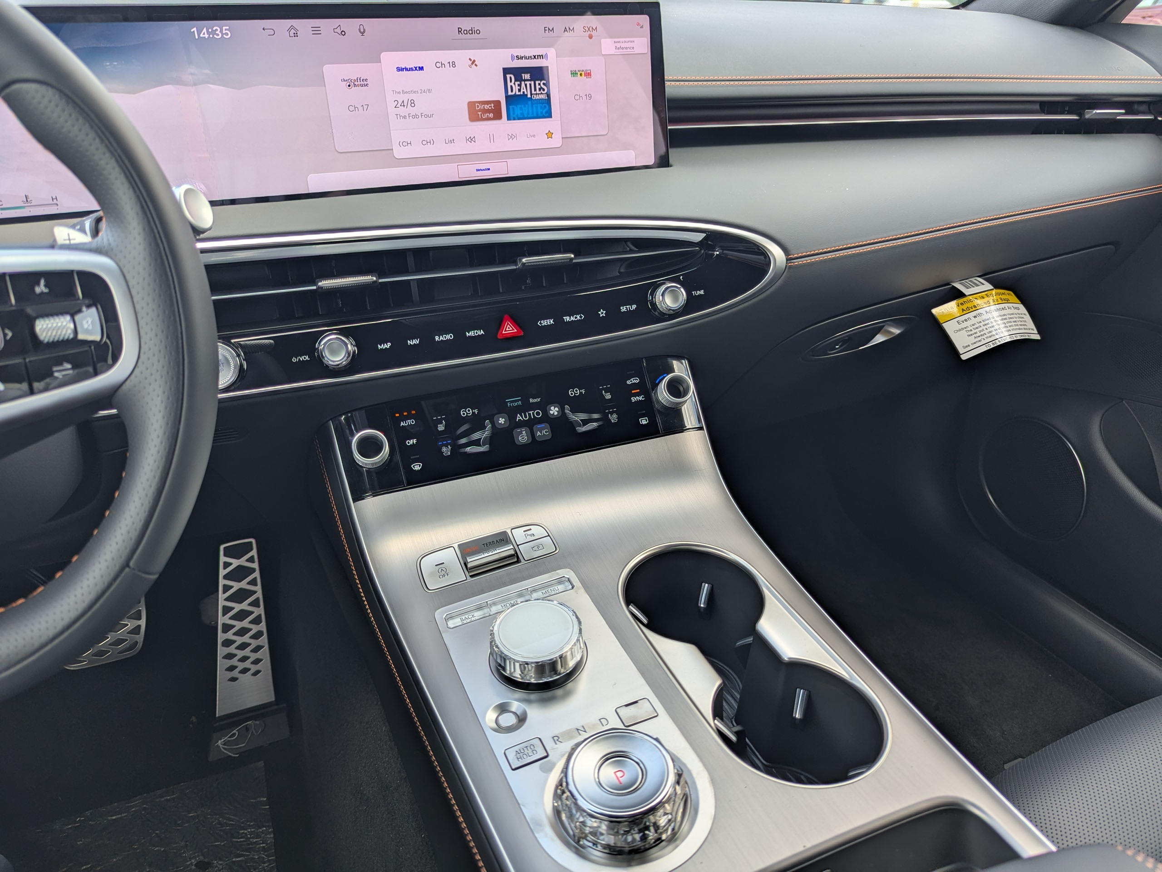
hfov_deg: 71.6
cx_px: 581
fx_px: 806
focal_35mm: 24
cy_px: 436
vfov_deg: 56.8
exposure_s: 1/341
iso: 41
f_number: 1.85
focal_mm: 6.81
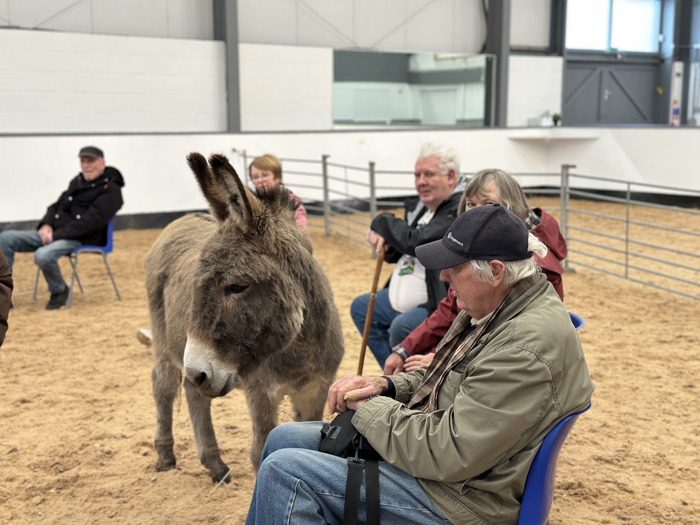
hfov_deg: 39.7
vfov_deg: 30.3
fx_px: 971
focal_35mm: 48
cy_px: 262
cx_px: 350
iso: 125
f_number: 1.78
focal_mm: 6.86
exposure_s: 1/50
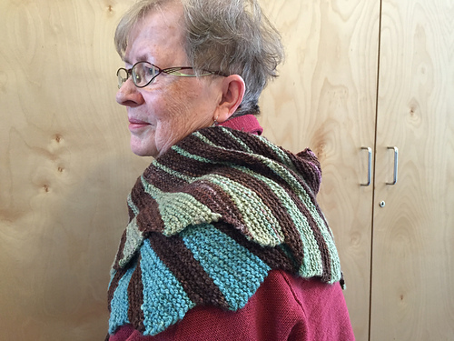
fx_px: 380
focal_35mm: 29
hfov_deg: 61.7
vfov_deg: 48.2
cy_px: 170
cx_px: 227
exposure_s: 1/30
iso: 125
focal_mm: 4.15
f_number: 2.2
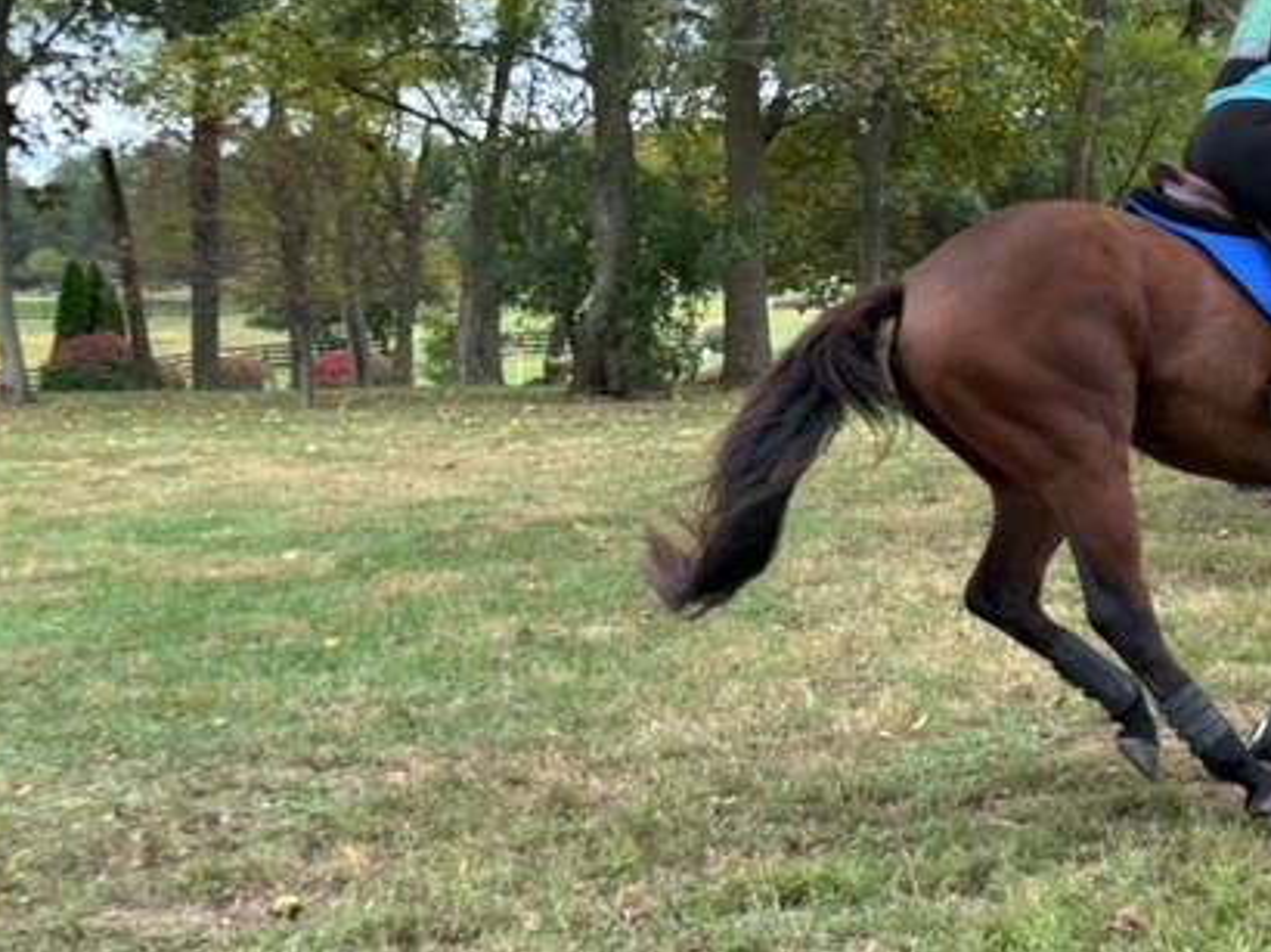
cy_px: 335
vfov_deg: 19.6
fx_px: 2752
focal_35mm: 75
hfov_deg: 25.7
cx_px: 955
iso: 80
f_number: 1.78
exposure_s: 1/1133
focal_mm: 6.86
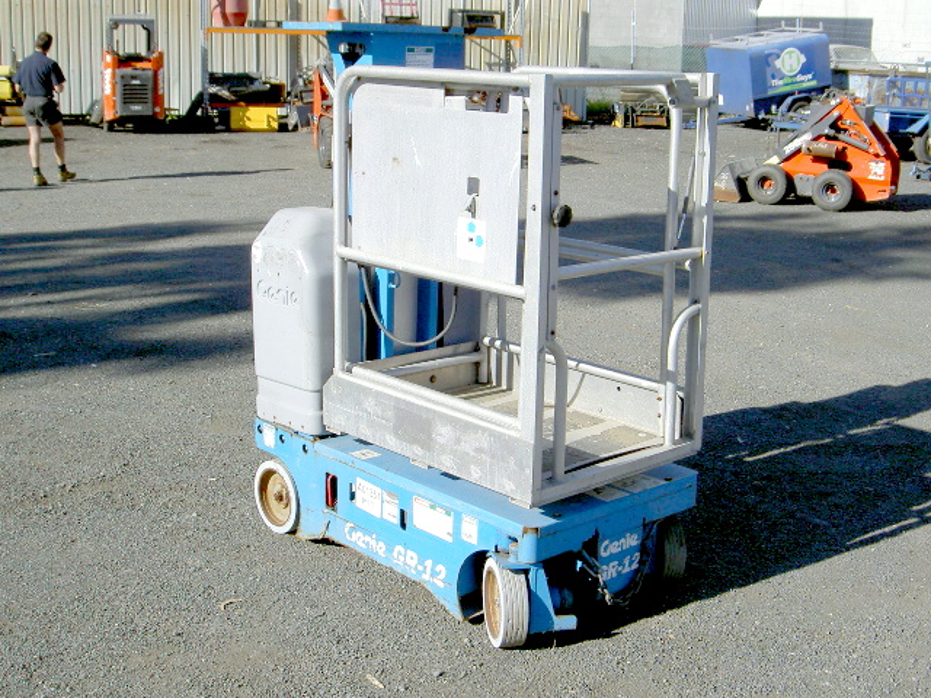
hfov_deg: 42.9
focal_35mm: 44
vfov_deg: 32.9
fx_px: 1183
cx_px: 466
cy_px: 349
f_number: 4.9
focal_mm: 9
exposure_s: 1/500
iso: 100
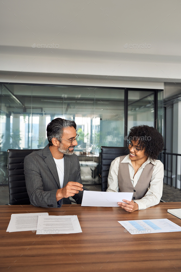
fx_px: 271
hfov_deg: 36.9
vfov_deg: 53.1
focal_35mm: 36
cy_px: 136
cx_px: 90
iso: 1600
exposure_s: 1/200
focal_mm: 36
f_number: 4
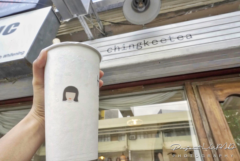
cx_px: 120
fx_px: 160
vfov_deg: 53.2
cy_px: 80
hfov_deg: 73.7
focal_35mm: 24
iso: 2500
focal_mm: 16
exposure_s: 1/125
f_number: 13
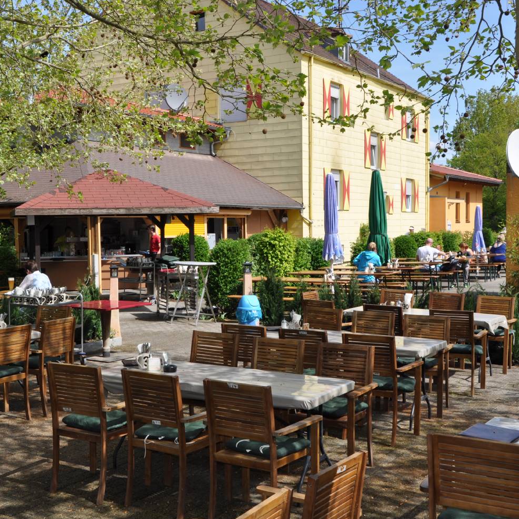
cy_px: 262
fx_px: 825
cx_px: 185
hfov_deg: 34.7
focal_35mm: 49
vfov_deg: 34.9
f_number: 11
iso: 200
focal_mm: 25
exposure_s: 1/200
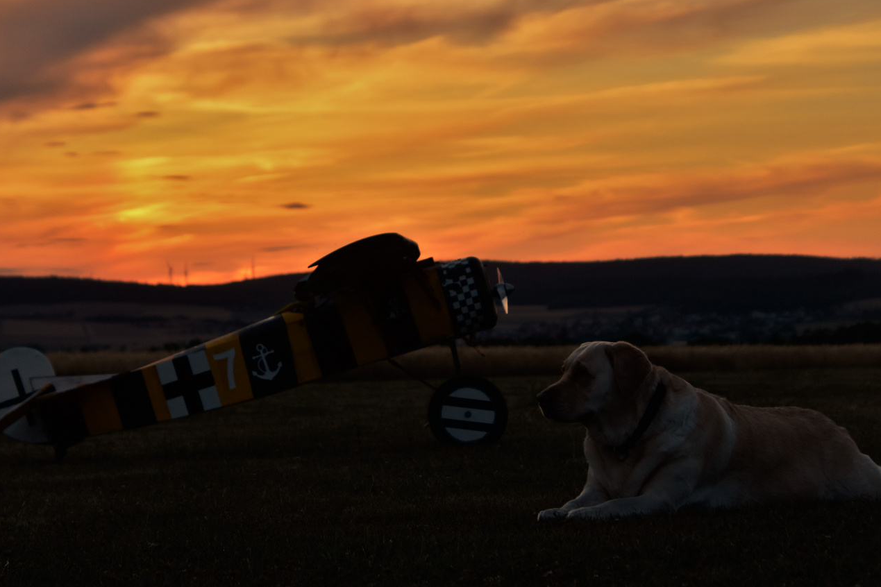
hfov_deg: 15.3
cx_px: 403
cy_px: 255
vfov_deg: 10.2
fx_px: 3279
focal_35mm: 134
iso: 400
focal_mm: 70
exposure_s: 1/640
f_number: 6.3
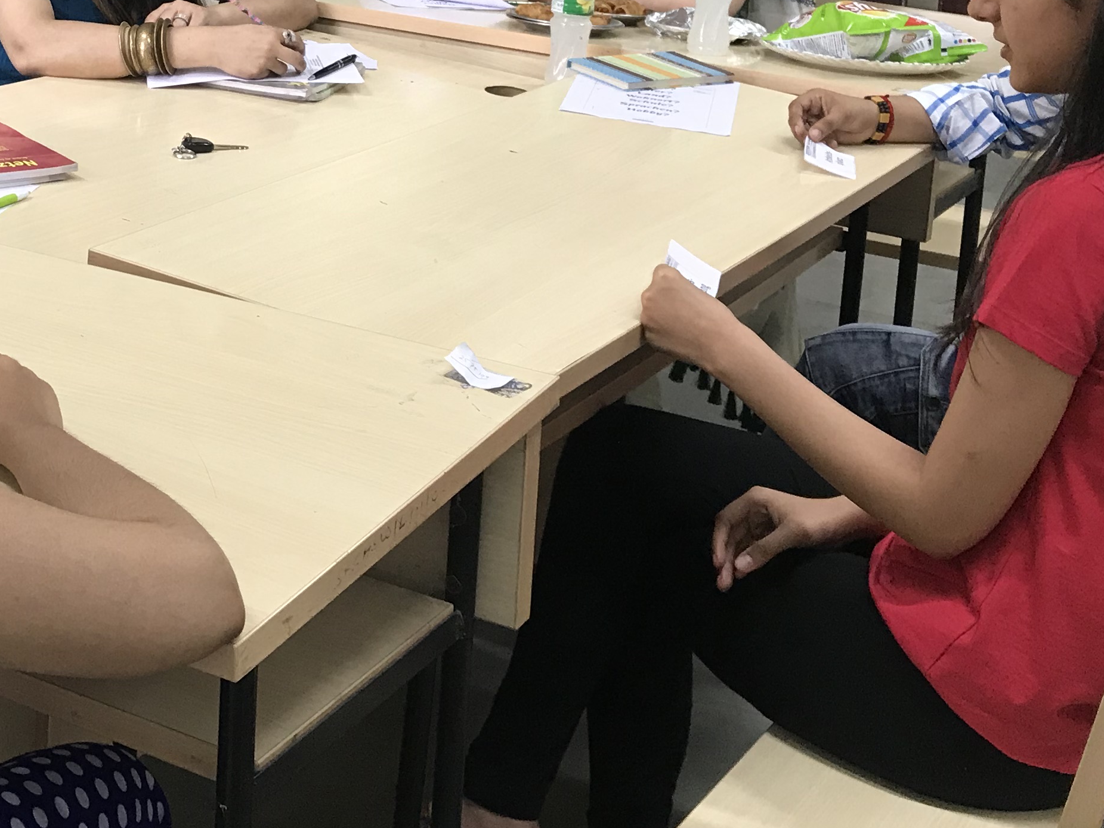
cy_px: 63
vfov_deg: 23.3
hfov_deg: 31.0
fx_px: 1945
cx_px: 245
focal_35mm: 61
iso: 40
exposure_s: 1/20
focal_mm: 3.99
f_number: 1.8
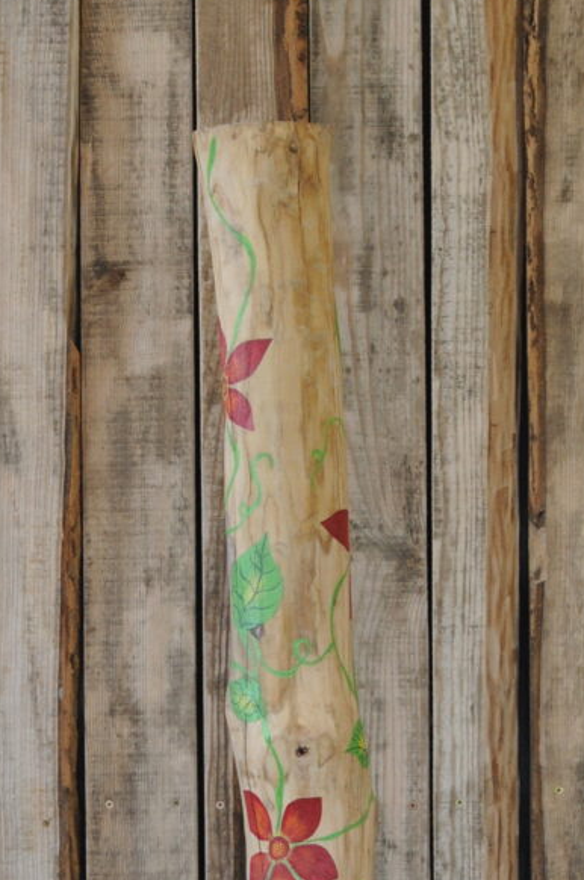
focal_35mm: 198
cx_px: -177
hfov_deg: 6.8
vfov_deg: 10.3
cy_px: 957
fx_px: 4835
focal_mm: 50
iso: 400
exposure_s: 1/160
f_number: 5
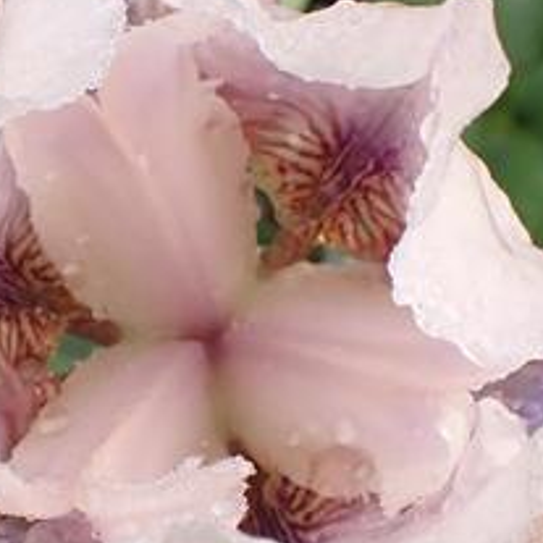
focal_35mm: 128
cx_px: 100
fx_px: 2272
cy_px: 404
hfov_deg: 13.6
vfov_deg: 13.6
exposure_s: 1/200
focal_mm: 5.4
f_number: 3.2
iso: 100
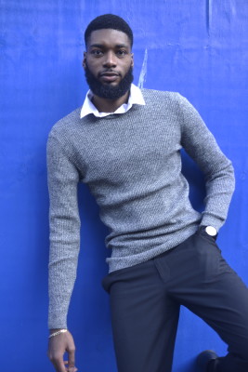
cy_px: 186
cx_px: 124
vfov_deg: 39.6
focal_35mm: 50
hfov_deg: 27.0
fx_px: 516
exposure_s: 1/160
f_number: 1.8
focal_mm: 50
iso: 50
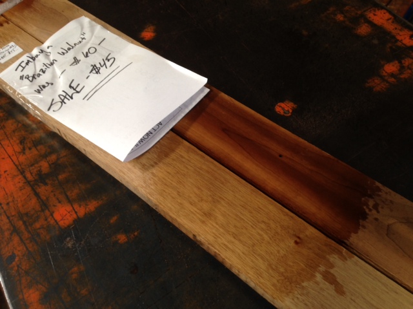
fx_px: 394
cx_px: 206
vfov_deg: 42.9
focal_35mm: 33
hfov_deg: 55.4
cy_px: 154
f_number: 2.4
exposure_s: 1/24
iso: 50
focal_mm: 4.12
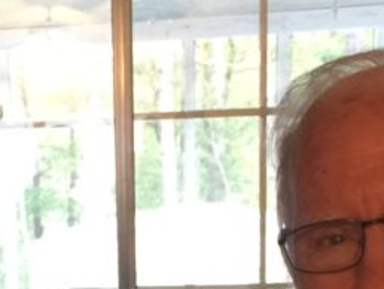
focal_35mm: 115
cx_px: 48
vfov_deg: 12.2
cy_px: 445
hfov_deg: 16.9
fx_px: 1277
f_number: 2.2
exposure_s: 1/4
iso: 80
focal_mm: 4.15
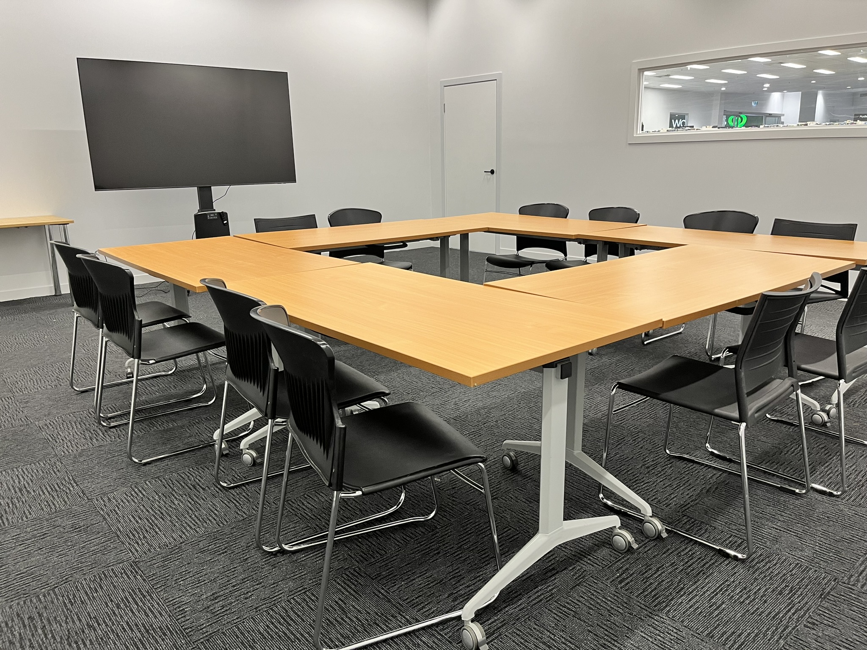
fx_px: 651
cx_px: 434
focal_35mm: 26
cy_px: 325
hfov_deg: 67.3
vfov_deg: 53.1
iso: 100
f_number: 1.6
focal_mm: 5.1
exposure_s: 1/50
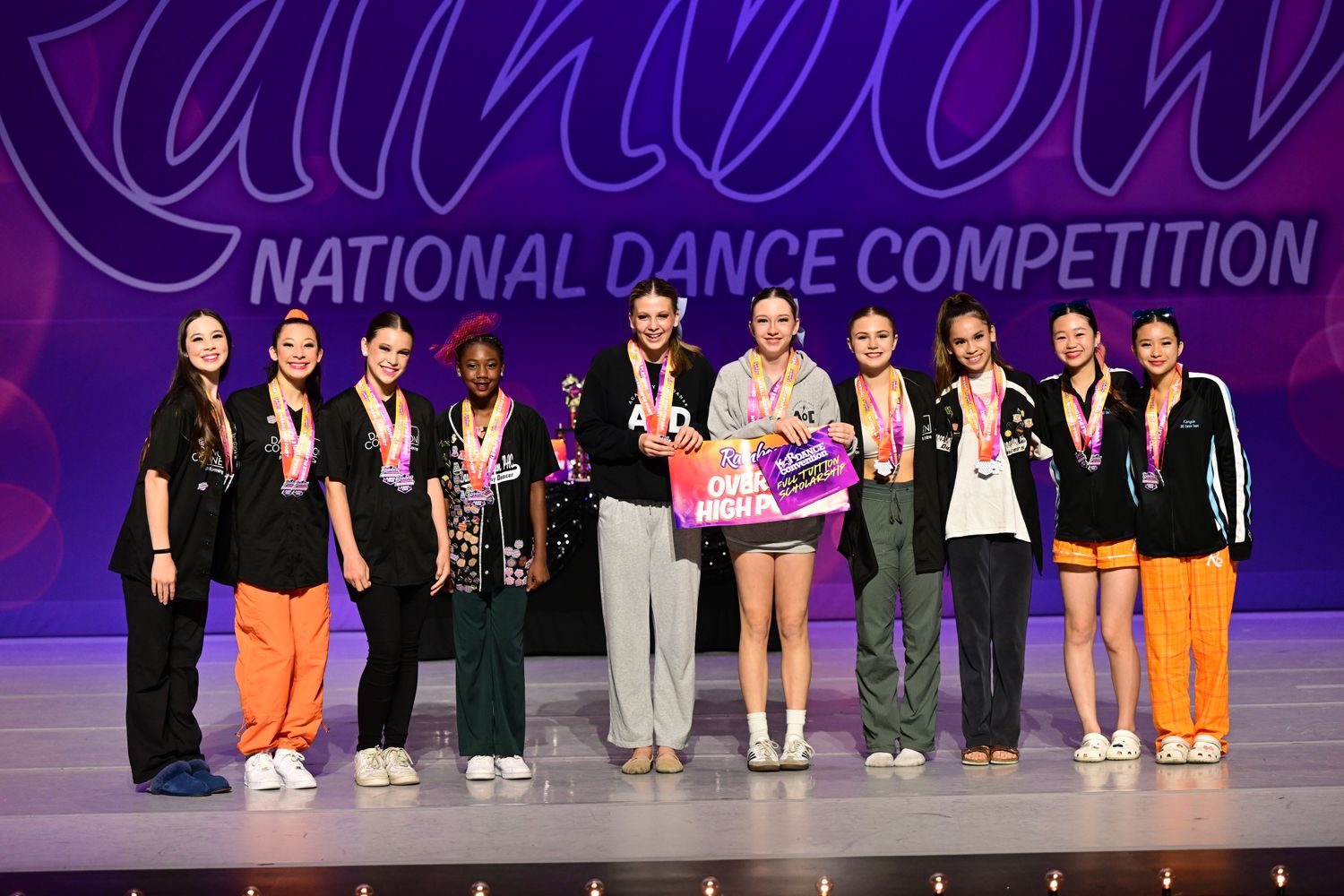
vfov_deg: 11.0
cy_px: 448
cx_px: 672
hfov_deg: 16.4
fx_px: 4666
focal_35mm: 125
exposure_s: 1/800
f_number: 3.5
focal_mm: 125
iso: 2000
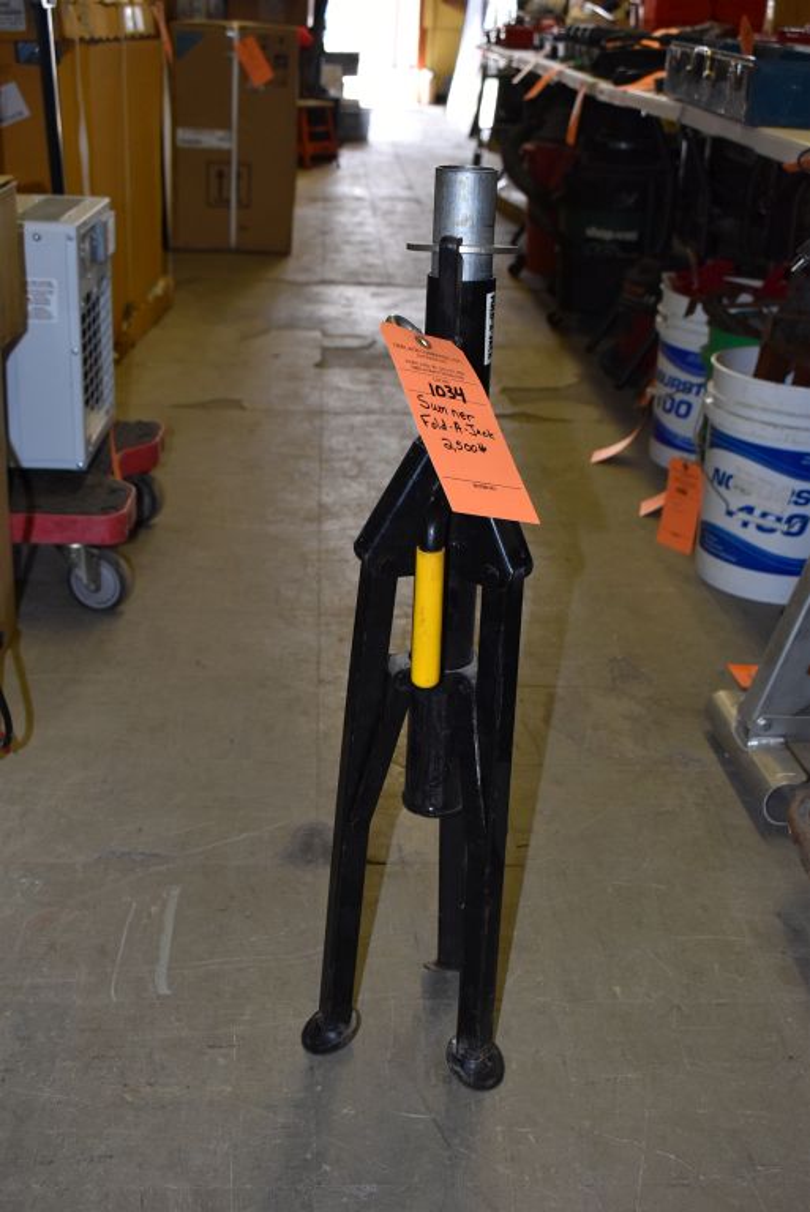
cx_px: 405
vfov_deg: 47.9
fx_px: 1365
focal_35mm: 40
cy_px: 606
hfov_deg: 33.1
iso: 800
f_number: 5
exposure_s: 1/100
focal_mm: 27
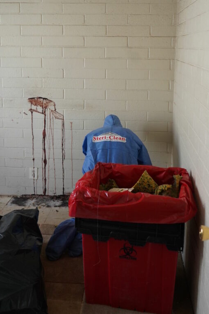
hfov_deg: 31.9
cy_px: 110
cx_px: 108
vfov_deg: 45.8
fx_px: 366
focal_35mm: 42
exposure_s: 1/125
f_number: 3.5
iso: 1250
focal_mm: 28
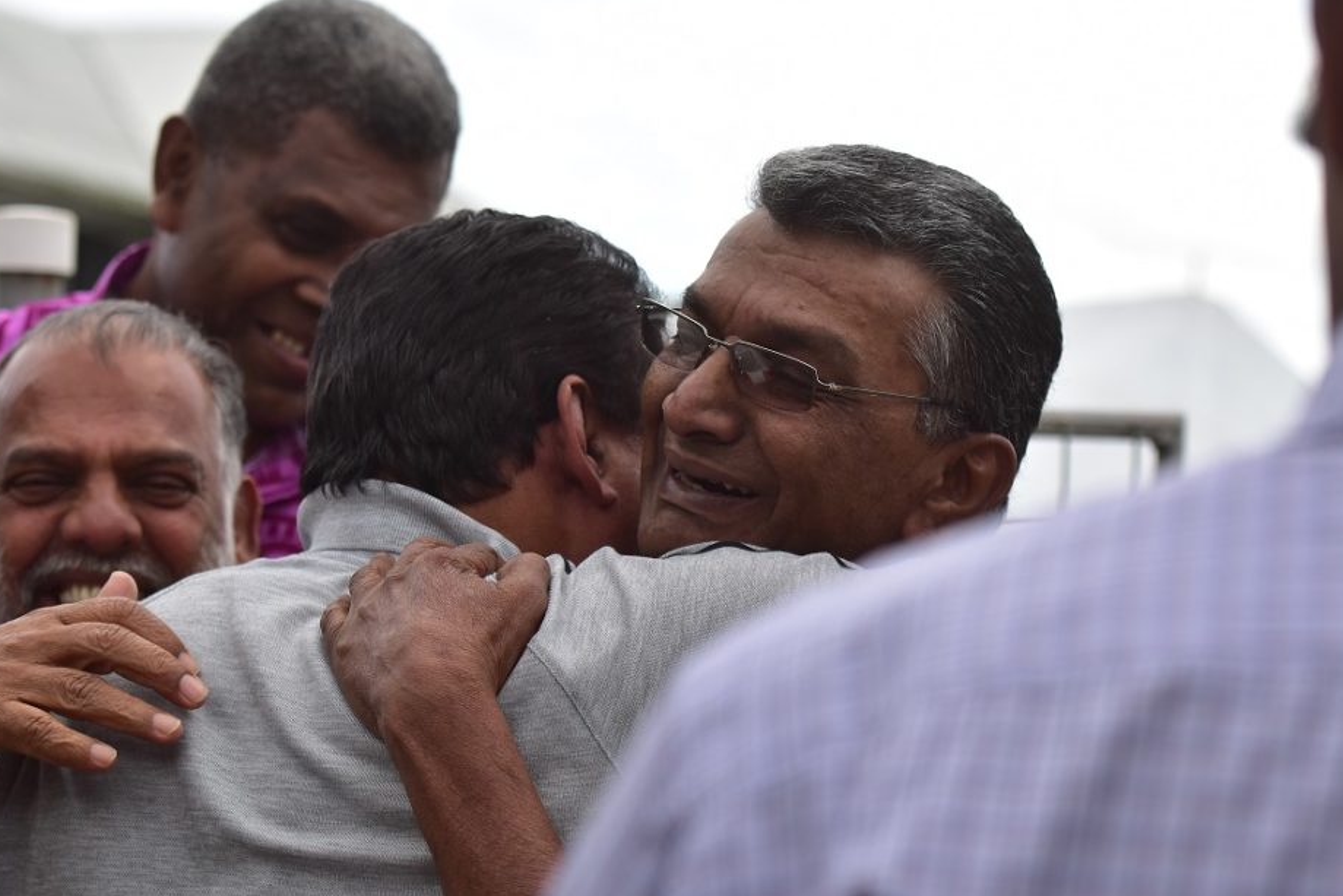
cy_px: 417
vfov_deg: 11.7
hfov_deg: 17.5
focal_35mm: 117
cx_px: 681
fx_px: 4365
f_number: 4
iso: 400
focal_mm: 70
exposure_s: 1/640
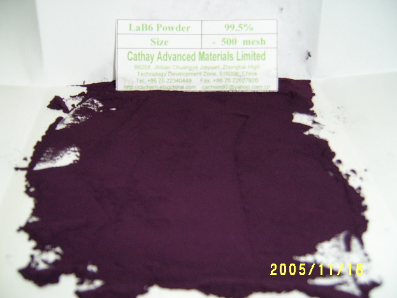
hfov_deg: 49.0
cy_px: 151
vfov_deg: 37.7
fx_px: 436
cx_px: 194
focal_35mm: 38
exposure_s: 1/30
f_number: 2.9
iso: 141
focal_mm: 6.2
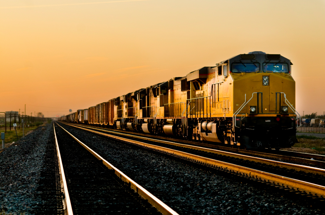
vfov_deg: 10.7
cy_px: 108
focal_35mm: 128
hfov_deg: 16.1
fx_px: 1149
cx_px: 162
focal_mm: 85
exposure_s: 1/320
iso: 200
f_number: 4.5
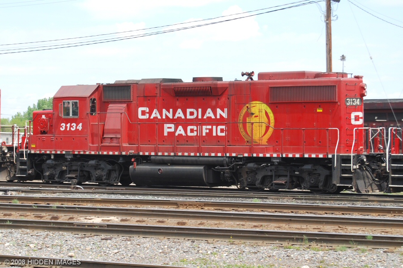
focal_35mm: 82
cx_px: 202
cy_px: 134
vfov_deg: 16.6
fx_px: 923
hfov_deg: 24.6
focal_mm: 55
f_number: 7.1
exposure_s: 1/160
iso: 100
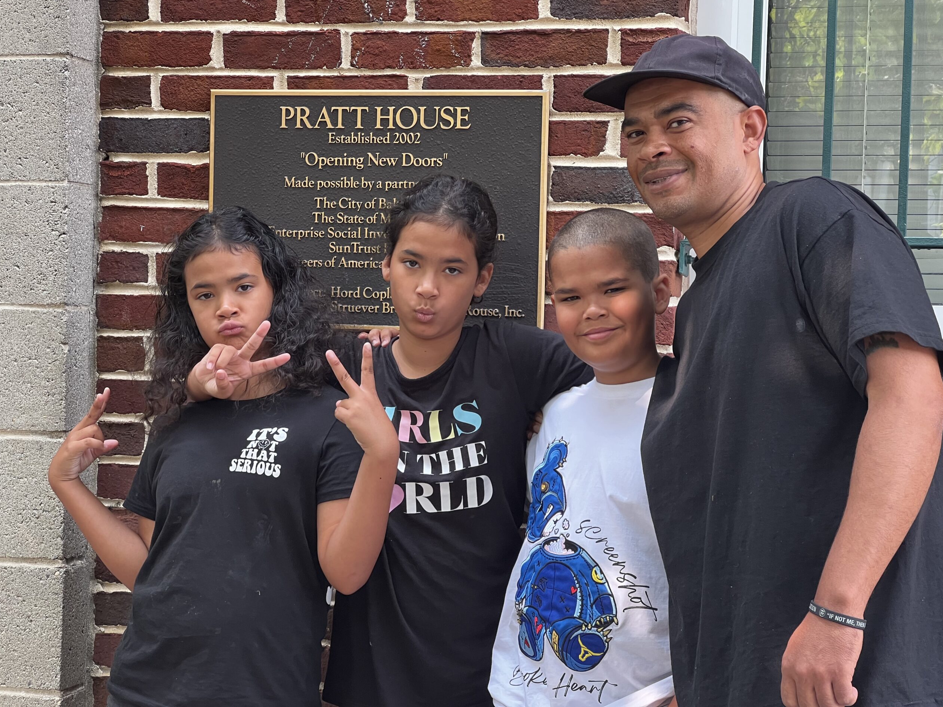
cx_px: 472
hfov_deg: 25.0
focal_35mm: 78
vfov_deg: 18.9
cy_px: 349
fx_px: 2125
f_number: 2.8
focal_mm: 9
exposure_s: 1/99
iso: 80
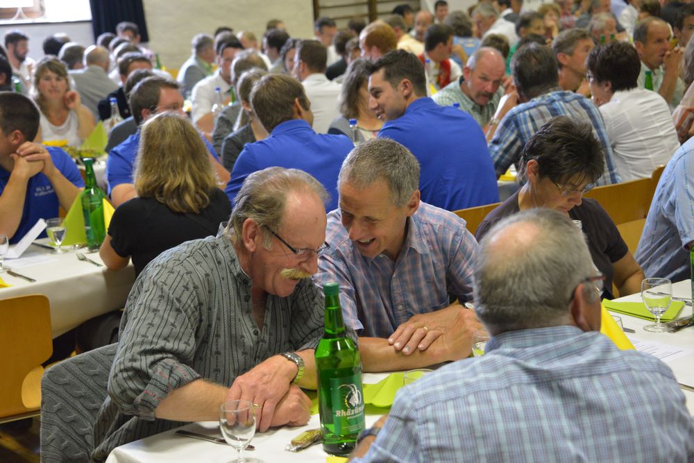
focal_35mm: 65
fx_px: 1253
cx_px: 347
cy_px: 232
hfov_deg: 31.0
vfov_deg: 20.9
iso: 4000
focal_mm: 65
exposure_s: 1/60
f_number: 5.6
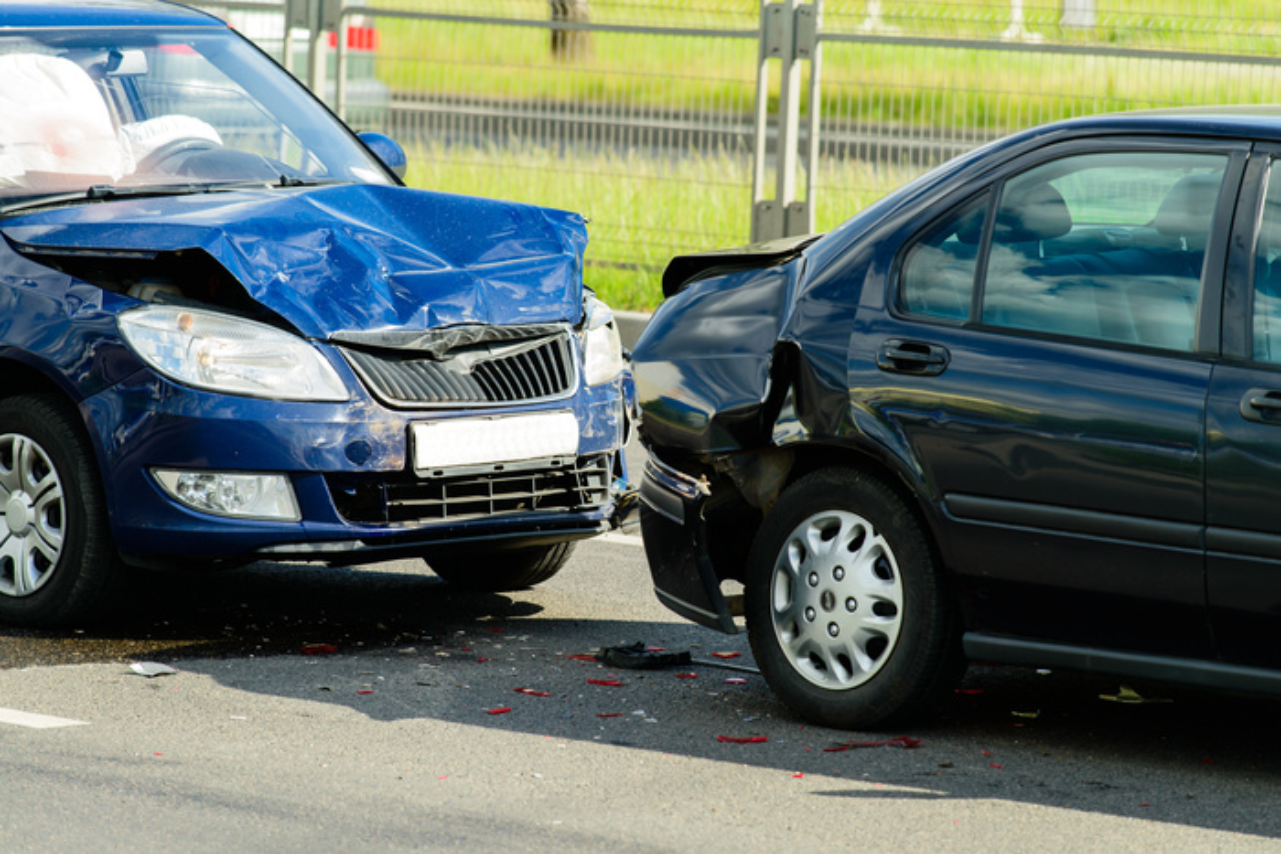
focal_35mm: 200
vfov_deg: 6.9
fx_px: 7118
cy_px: 427
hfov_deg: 10.3
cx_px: 640
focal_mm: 200
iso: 200
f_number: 5.6
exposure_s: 1/320
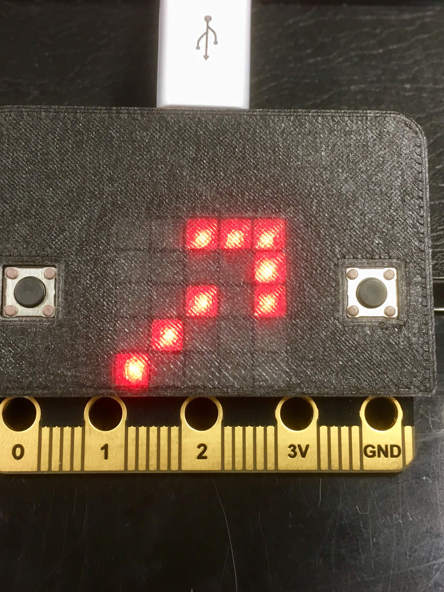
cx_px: 213
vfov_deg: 47.9
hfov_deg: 36.8
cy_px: 298
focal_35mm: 39
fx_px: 667
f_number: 2.2
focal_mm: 4.15
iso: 100
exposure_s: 1/33
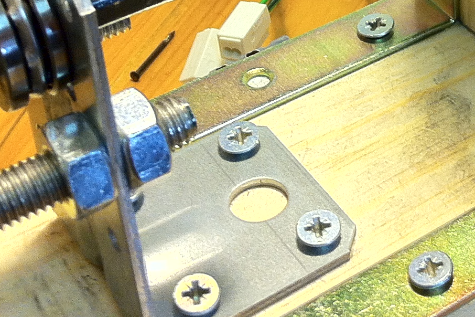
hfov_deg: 18.8
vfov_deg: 12.6
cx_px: 530
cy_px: -147
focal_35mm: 104
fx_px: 1372
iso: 125
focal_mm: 3.85
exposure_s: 1/17
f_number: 2.8
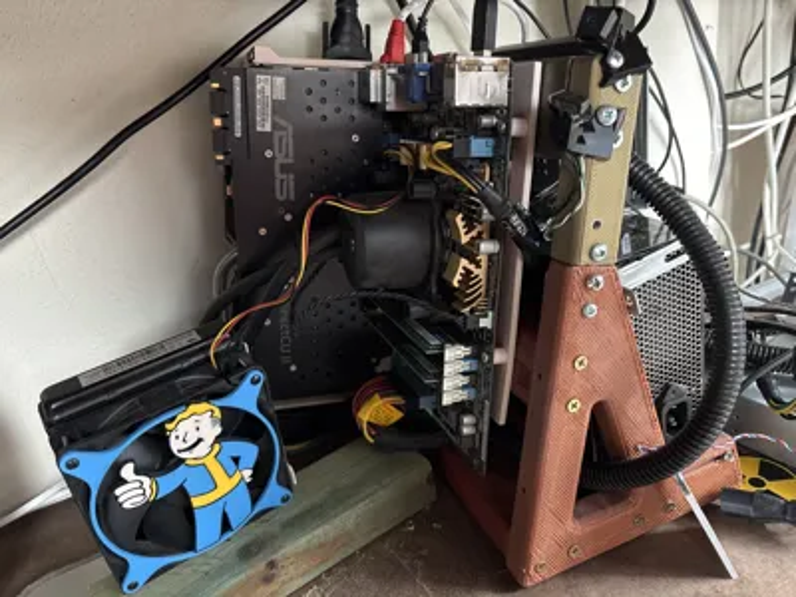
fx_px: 598
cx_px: 398
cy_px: 298
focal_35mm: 26
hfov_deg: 67.3
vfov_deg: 53.1
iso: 640
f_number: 1.6
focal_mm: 5.96
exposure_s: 1/31
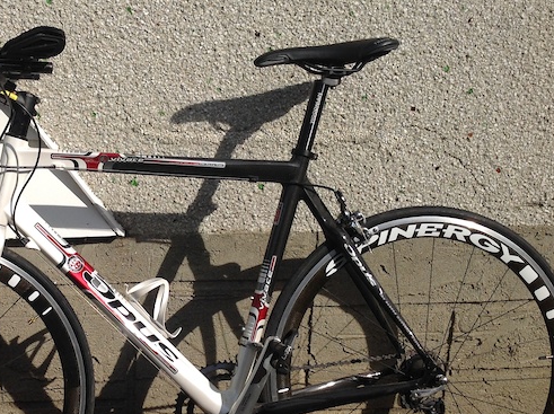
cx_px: 148
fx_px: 911
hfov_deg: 33.2
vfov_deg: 25.5
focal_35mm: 57
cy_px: 276
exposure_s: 1/3367
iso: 50
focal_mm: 4.28
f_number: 2.4
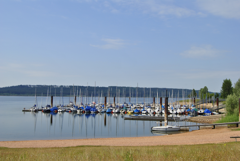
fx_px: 280
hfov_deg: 46.3
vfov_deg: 32.0
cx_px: 120
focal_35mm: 42
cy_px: 80
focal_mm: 28
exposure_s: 1/250
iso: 125
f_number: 10
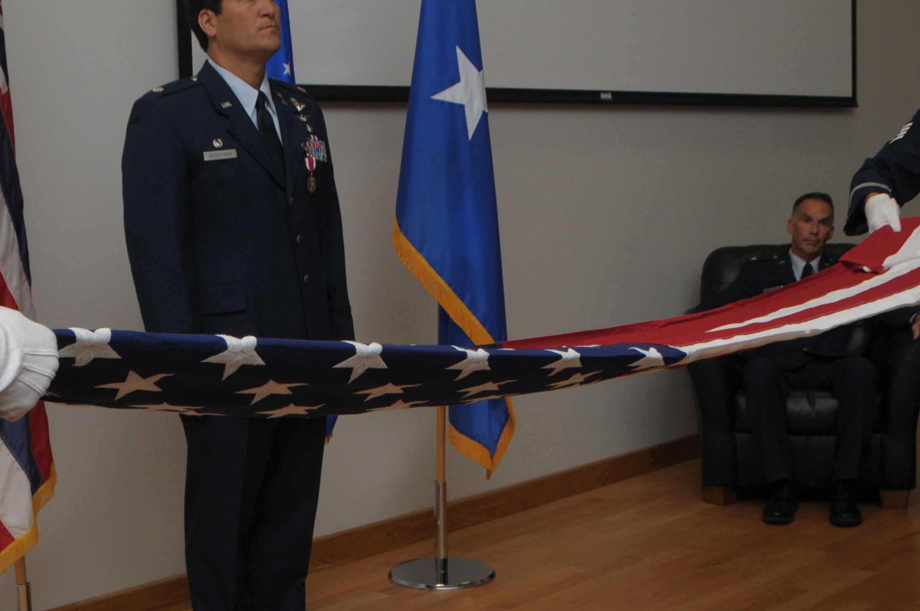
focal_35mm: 58
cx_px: 354
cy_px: 263
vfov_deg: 23.3
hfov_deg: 34.4
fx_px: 1480
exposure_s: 1/60
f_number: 5.6
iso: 400
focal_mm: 20
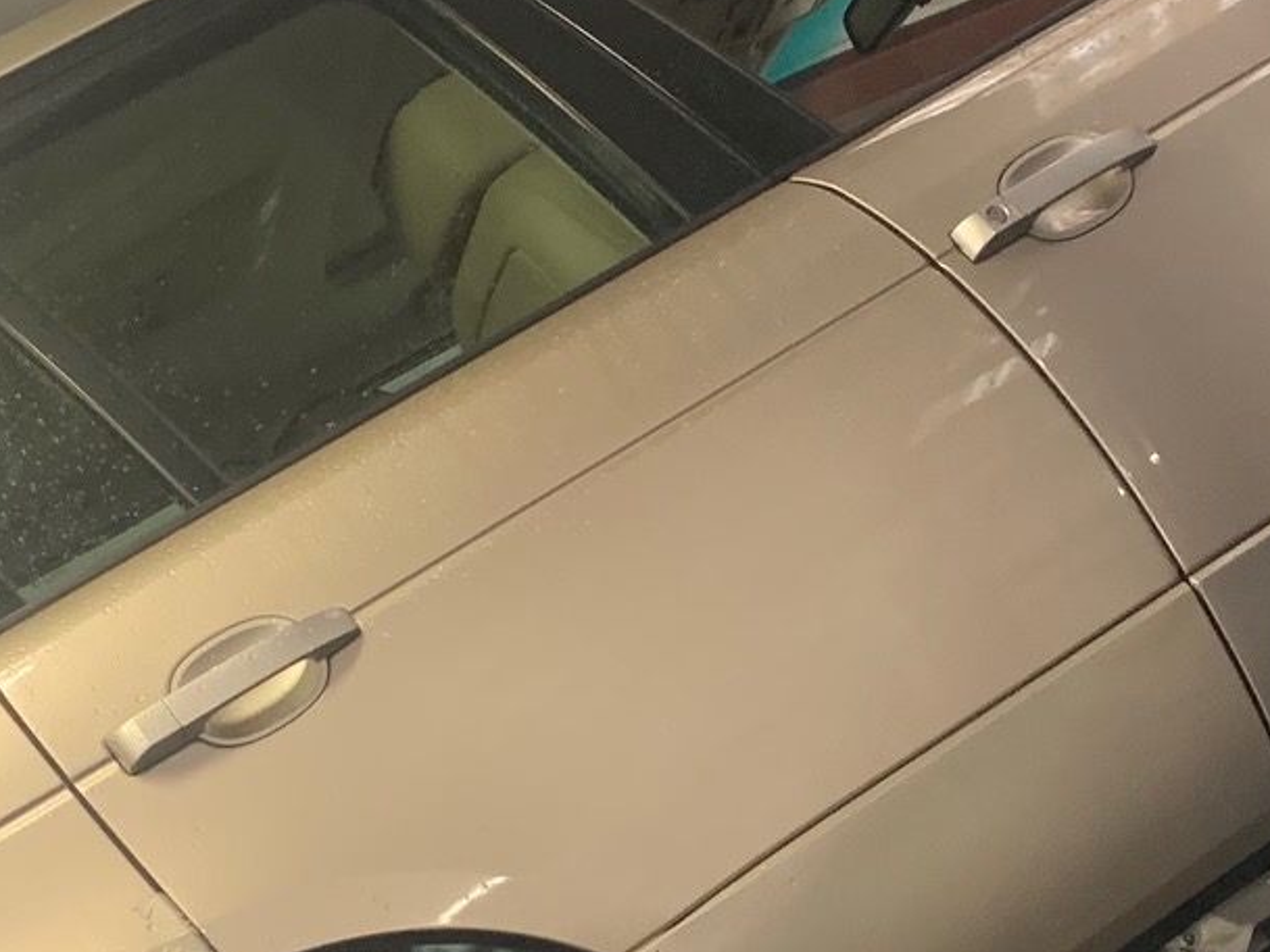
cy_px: 794
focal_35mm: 86
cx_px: 826
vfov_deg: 17.0
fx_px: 3156
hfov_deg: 22.7
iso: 250
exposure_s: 1/50
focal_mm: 4.25
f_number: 1.8
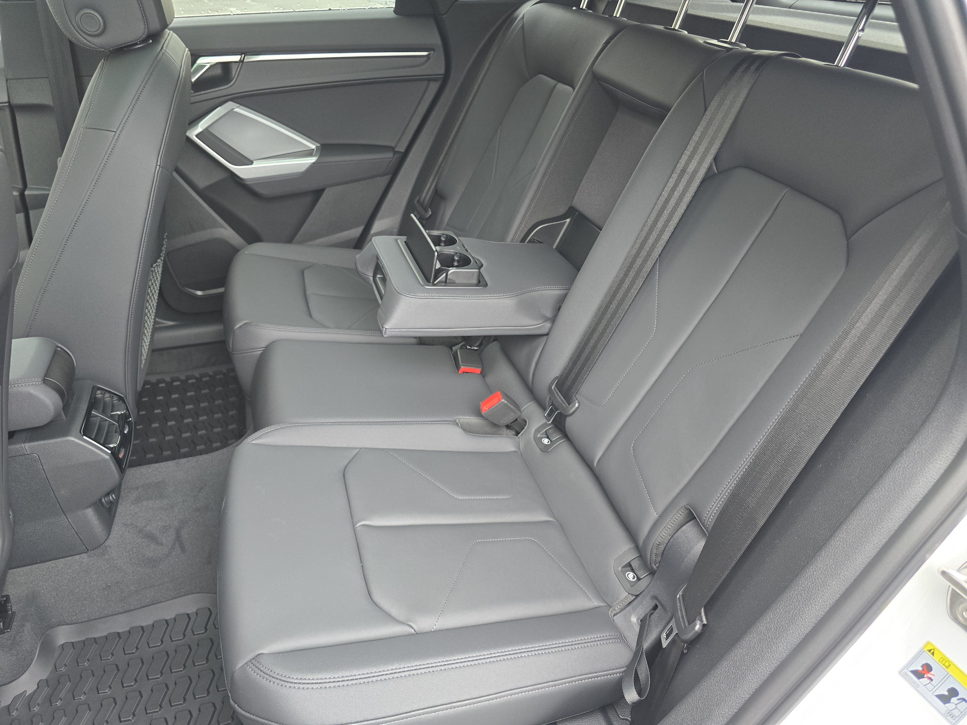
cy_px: 362
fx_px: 643
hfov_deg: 73.9
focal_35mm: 23
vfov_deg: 58.9
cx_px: 484
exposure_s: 1/180
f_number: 1.7
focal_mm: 6.3
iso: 200
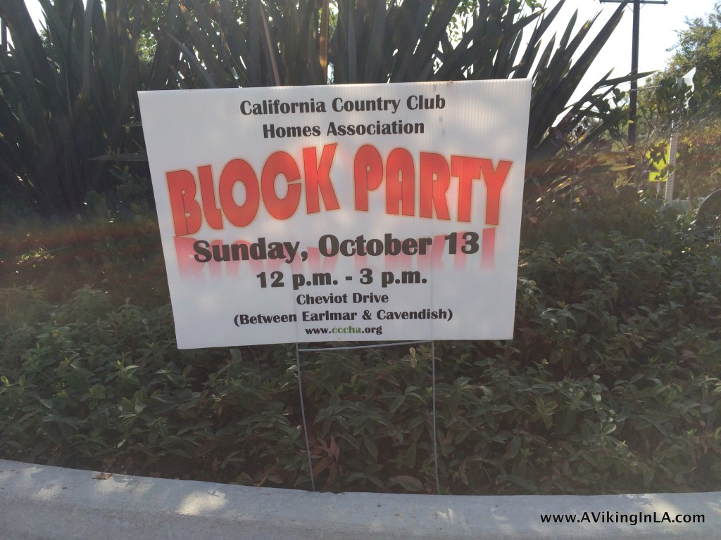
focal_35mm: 30
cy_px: 270
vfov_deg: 46.8
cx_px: 360
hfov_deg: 60.0
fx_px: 625
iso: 40
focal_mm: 4.12
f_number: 2.2
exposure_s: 1/1282
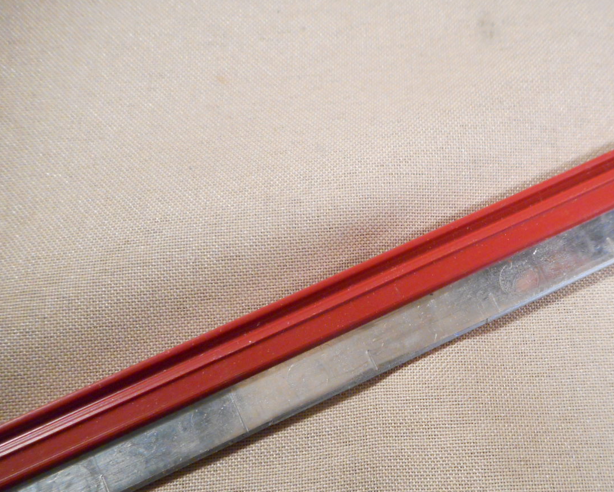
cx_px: 441
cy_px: 309
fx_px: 654
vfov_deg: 40.9
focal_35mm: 36
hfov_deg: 48.8
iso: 400
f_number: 3.7
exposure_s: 1/20
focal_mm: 4.5
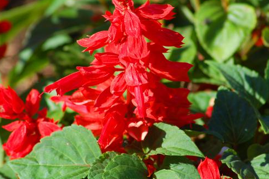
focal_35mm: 353
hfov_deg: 5.8
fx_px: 2636
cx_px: 143
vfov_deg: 3.9
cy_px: 92
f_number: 7.1
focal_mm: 180
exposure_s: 1/250
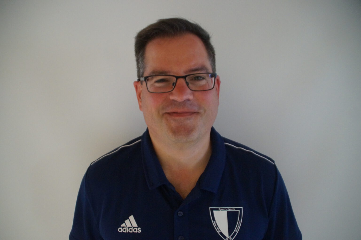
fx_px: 271
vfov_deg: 47.9
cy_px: 120
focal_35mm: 27
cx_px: 180
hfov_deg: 67.4
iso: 3200
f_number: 3.5
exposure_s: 1/160
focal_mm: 18
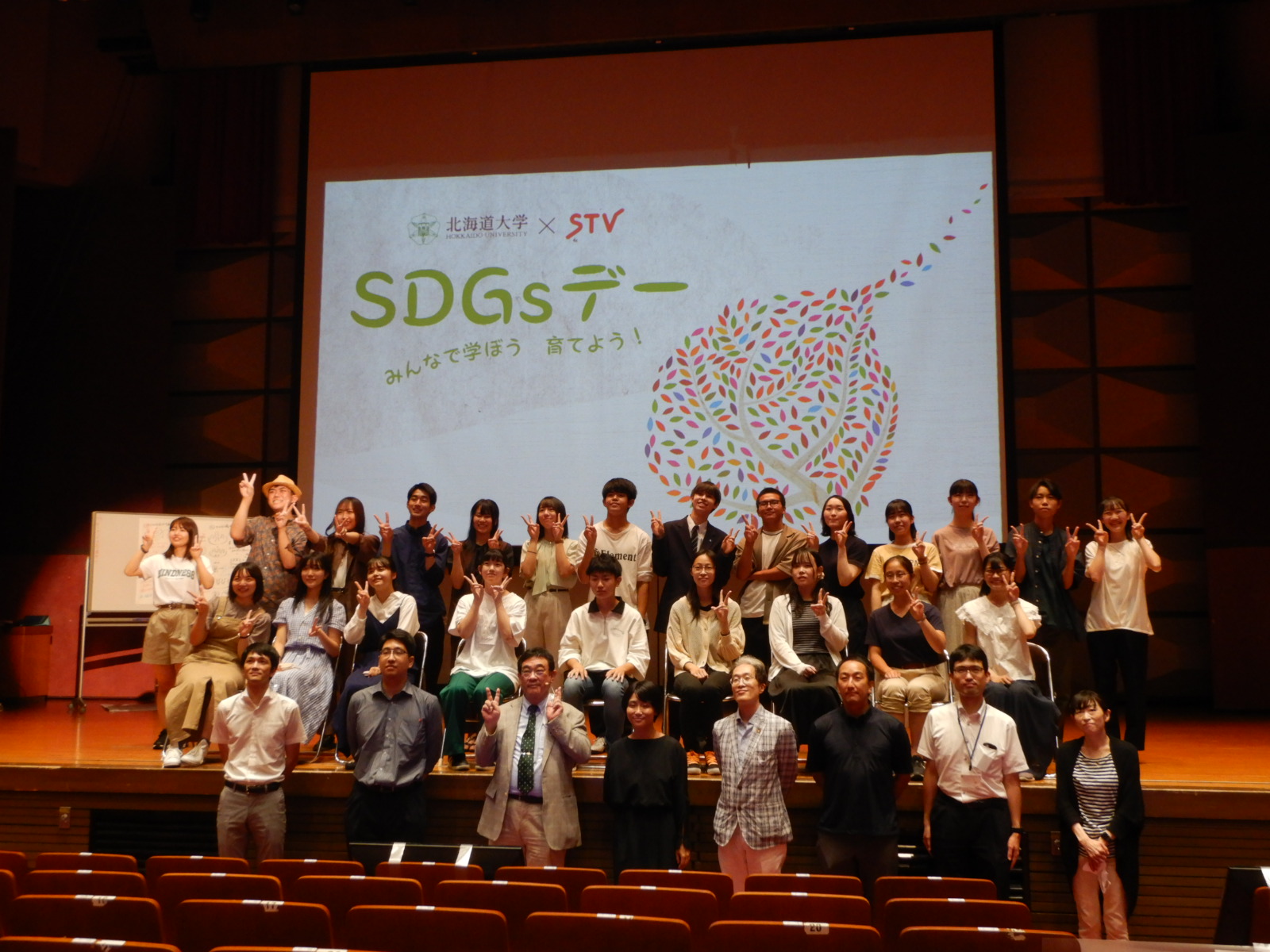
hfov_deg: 54.0
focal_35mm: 34
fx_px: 1247
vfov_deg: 41.8
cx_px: 635
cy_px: 476
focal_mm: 6.1
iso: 400
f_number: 4.2
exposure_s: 1/15
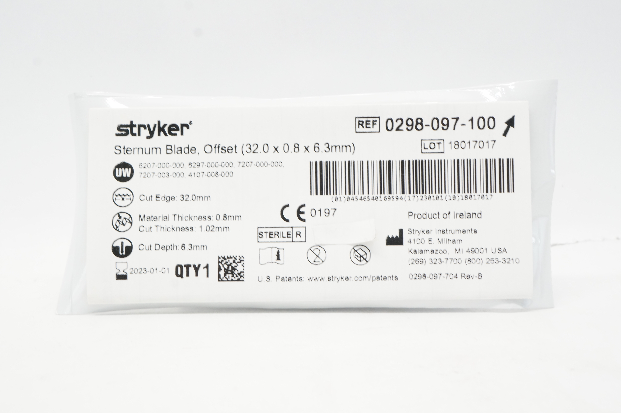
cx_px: 310
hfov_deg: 40.0
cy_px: 206
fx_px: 853
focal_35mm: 50
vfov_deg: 27.2
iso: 800
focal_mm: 33
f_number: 10
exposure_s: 1/20
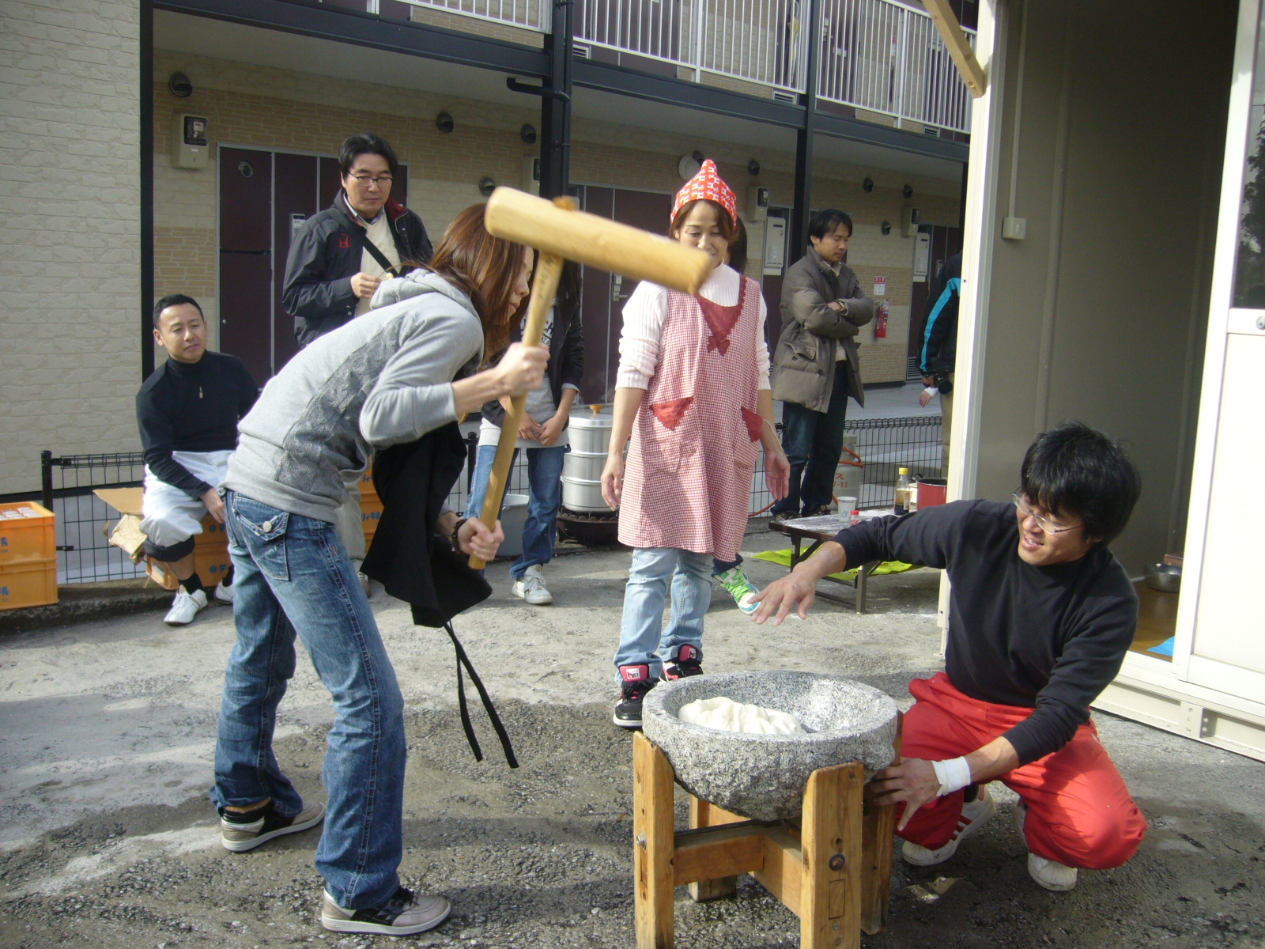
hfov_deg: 52.6
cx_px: 632
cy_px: 474
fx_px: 1279
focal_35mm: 35
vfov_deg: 40.7
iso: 80
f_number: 2.8
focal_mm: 5.8
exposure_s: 1/400
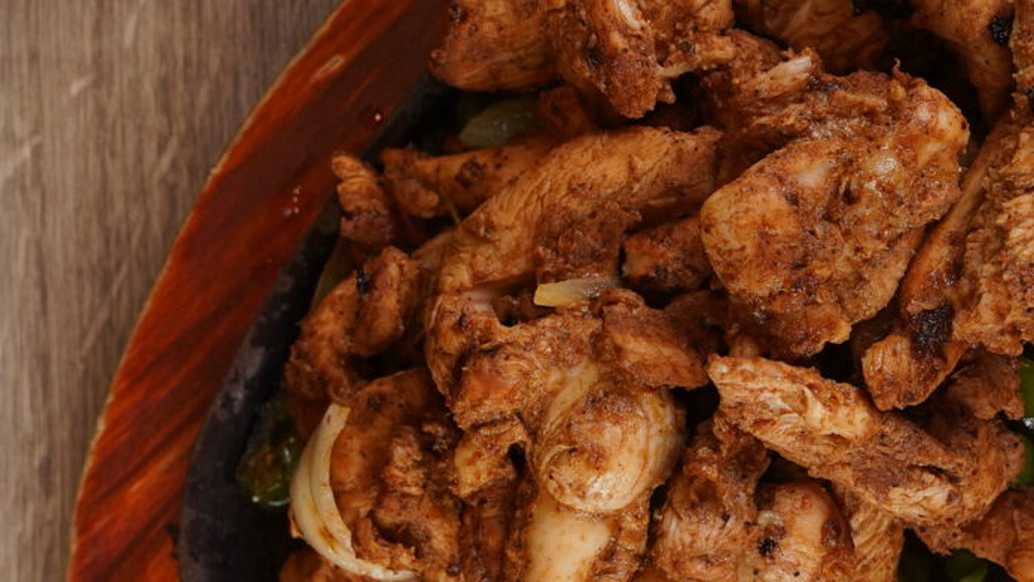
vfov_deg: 8.7
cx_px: 487
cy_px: 173
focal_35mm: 139
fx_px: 3811
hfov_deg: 15.4
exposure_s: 1/125
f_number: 4.5
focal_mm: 36
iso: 250
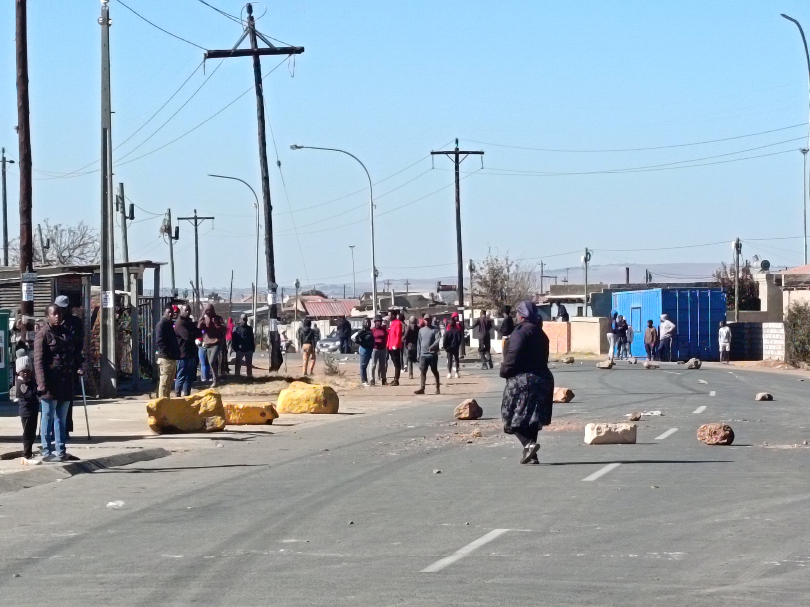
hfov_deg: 13.4
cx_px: 405
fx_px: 3440
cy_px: 304
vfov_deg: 10.1
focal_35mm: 147
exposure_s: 1/381
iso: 100
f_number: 1.75
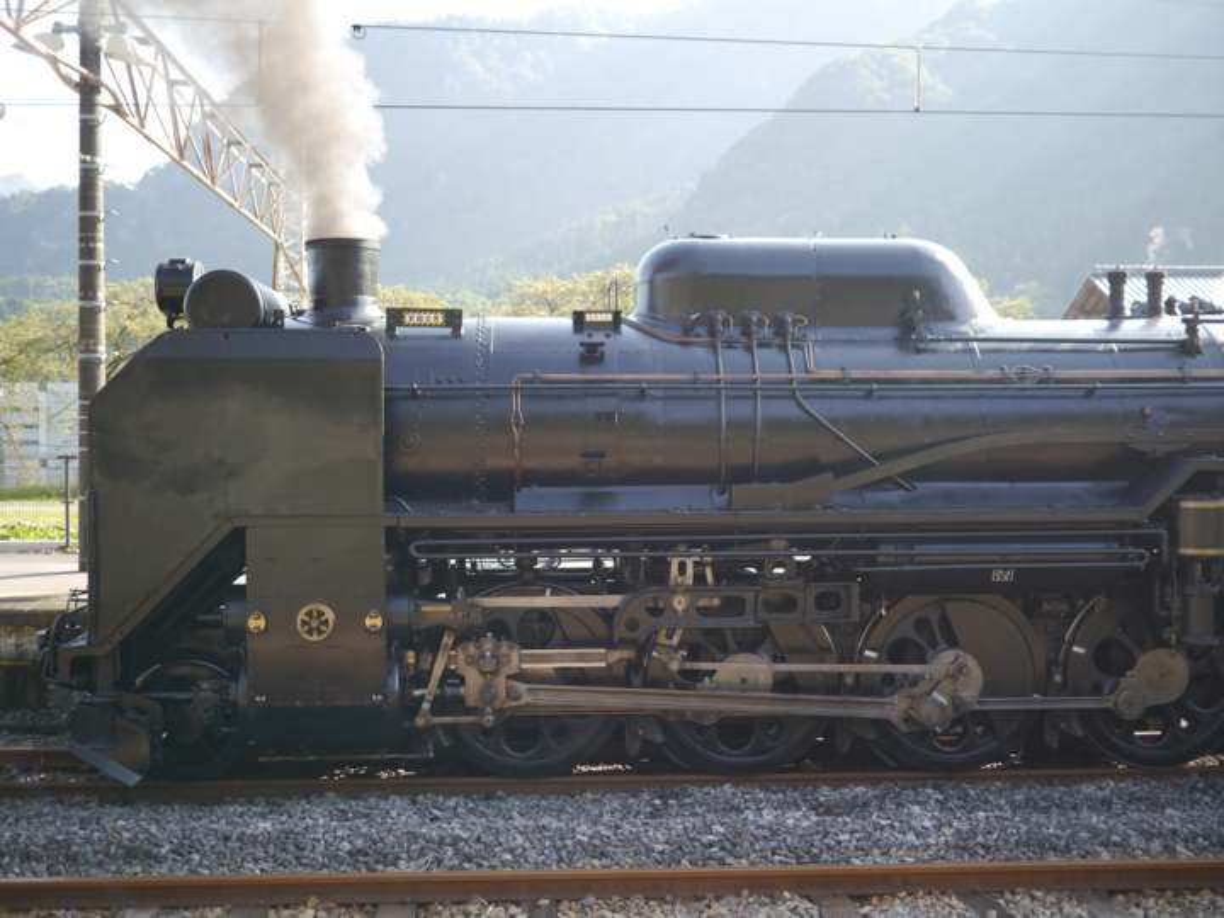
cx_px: 612
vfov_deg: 36.0
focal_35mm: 40
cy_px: 459
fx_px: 1414
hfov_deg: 46.8
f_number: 1.7
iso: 160
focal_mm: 20
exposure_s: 1/640
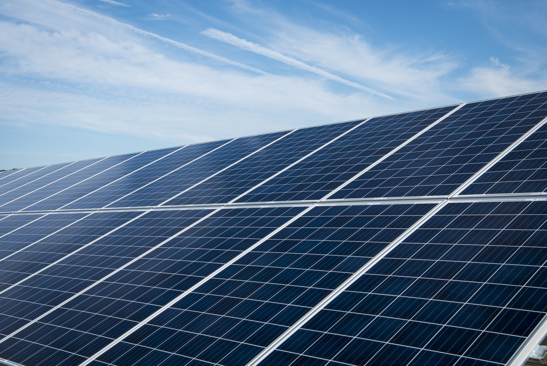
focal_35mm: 46
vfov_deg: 29.3
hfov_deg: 42.7
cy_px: 183
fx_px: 699
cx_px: 274
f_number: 13
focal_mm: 46
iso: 100
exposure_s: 1/125
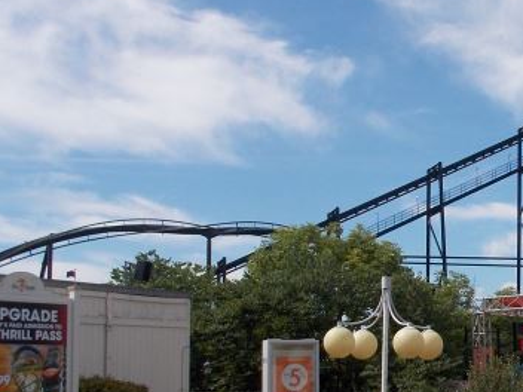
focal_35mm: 66
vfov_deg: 22.2
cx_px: 533
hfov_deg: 27.5
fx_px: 997
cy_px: 263
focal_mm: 4.1
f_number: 3.3
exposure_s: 1/1000
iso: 80
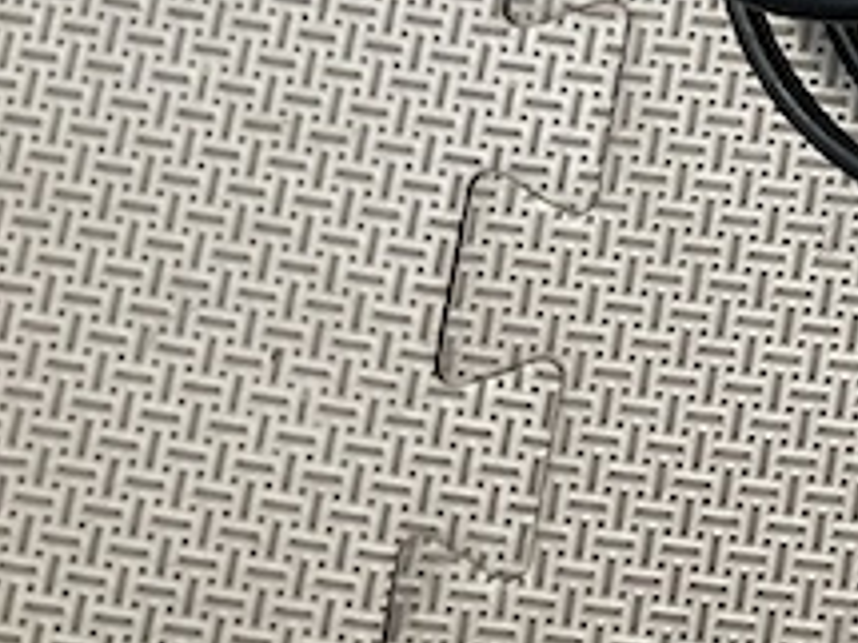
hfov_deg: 15.4
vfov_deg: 13.1
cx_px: 1588
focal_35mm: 108
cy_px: -268
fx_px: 2675
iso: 50
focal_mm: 3
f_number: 1.8
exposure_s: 1/60
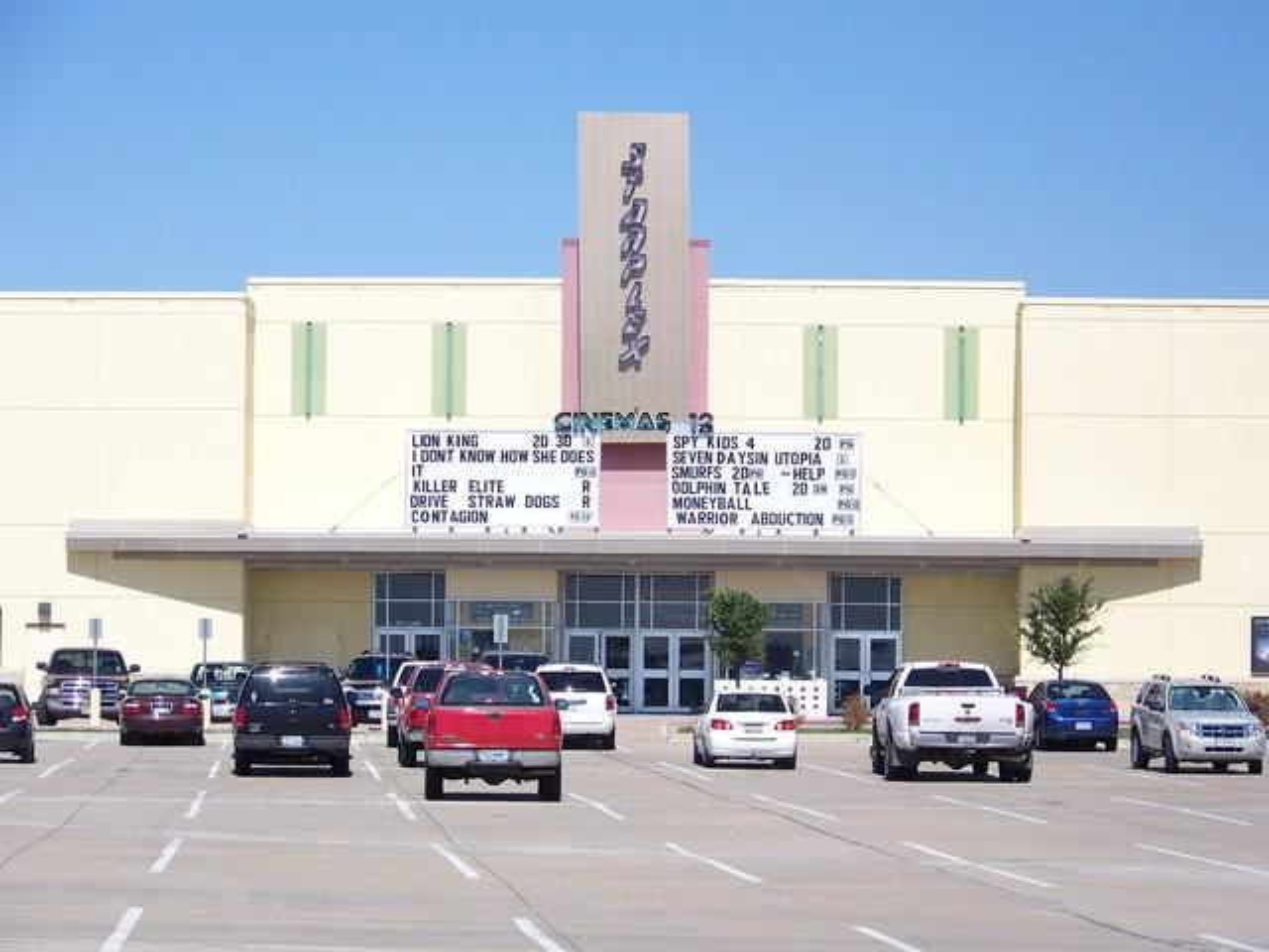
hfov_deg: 14.4
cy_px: 476
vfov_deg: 10.8
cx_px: 634
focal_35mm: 137
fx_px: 5022
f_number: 3.2
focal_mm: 22.2
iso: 64
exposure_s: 1/1000
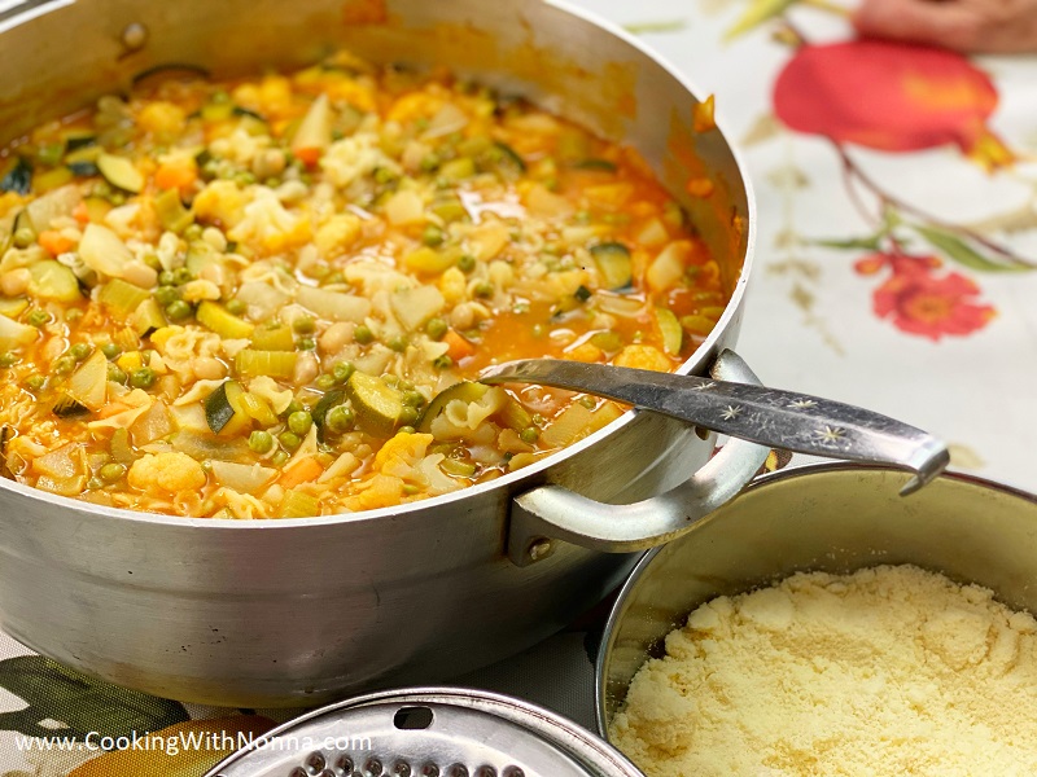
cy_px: 388
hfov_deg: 36.8
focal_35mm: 52
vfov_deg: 28.0
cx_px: 518
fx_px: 1558
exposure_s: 1/120
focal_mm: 6
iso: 250
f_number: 2
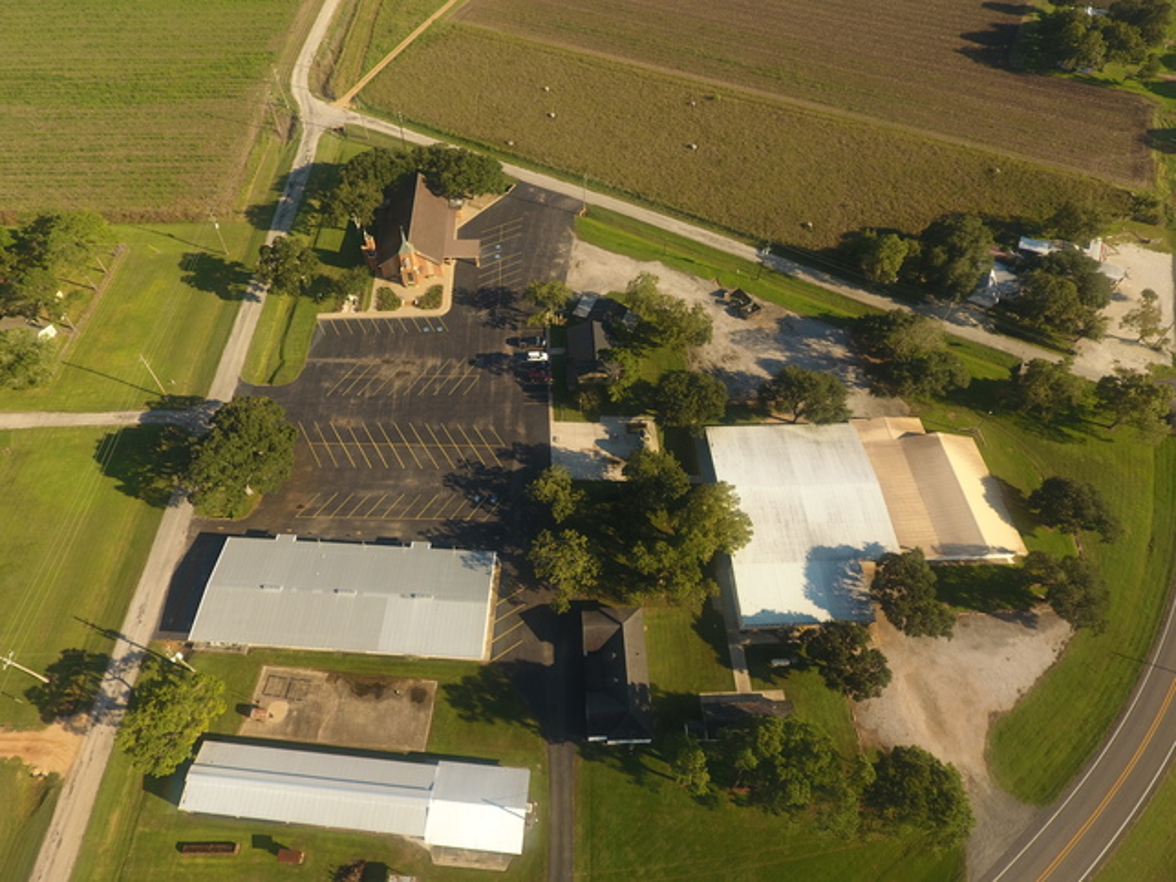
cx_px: 588
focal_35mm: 20
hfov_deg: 81.8
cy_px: 441
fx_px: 679
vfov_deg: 66.0
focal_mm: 3.61
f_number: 2.8
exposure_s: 1/460
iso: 100
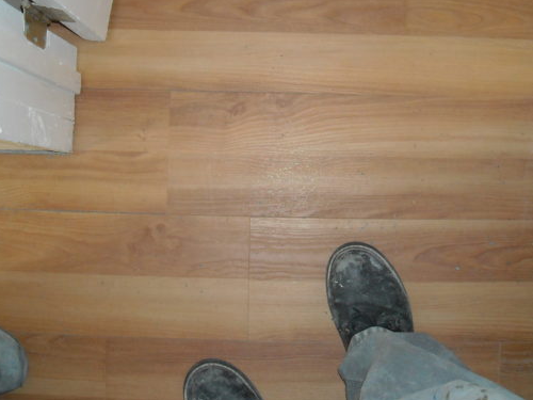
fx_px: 754
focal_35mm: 49
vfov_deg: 29.6
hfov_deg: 38.9
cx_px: 282
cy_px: 149
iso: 200
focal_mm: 5.7
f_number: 2.8
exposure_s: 1/60
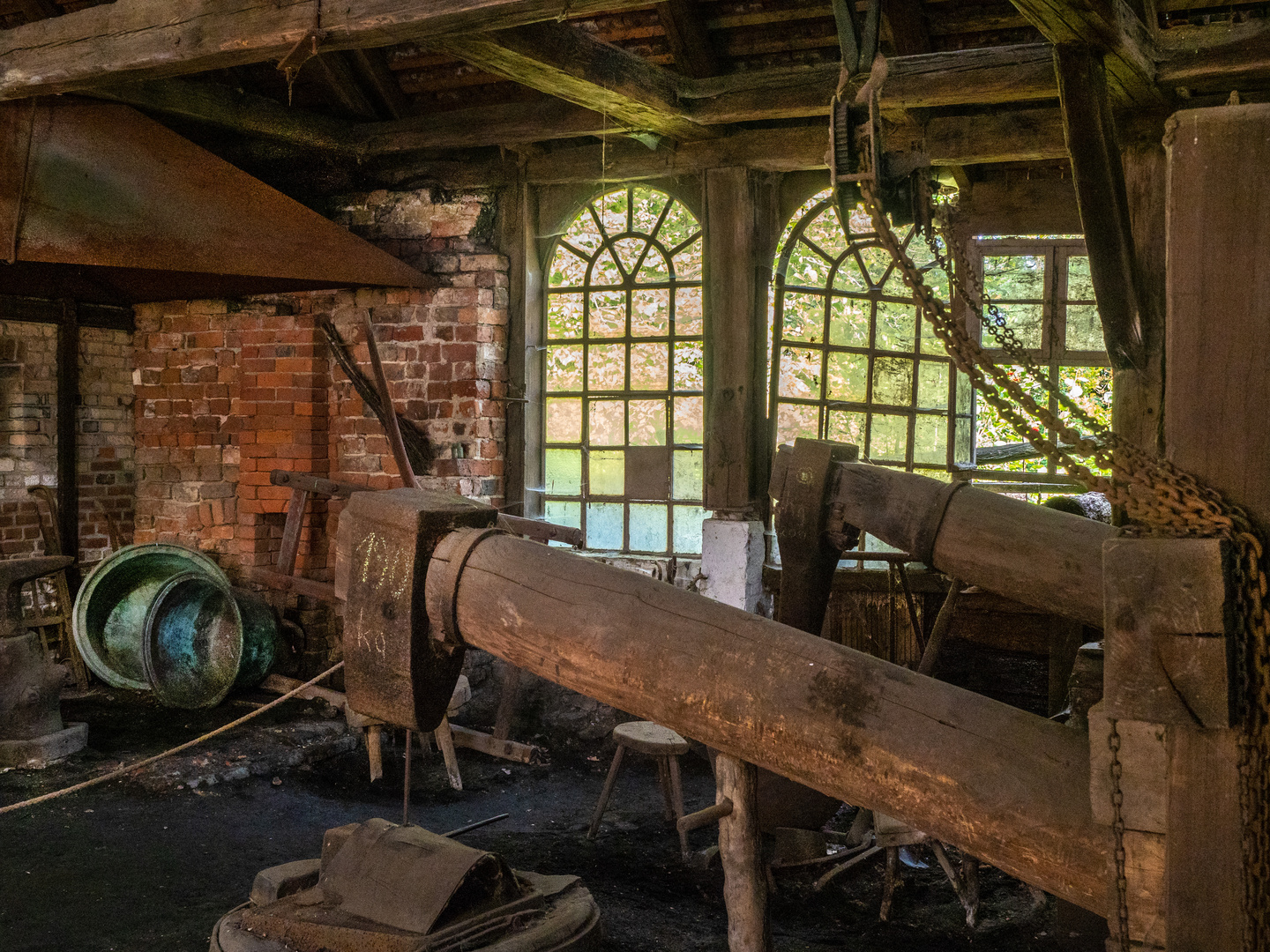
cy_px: 476
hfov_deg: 46.8
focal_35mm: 40
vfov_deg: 36.0
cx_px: 635
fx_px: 1468
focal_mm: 20
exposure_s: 1/125
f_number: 5.6
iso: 2000
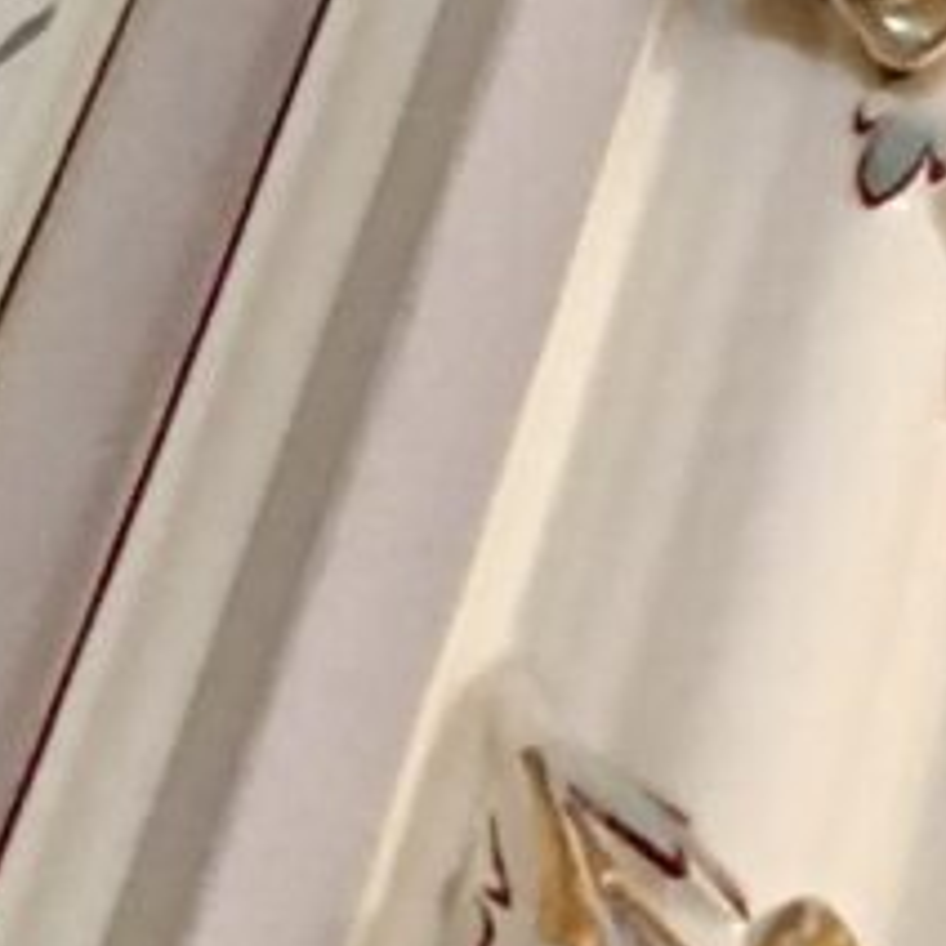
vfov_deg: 8.9
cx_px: 759
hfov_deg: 8.9
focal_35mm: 196
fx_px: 6060
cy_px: 477
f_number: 2.2
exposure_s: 1/15
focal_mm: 4.15
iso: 200
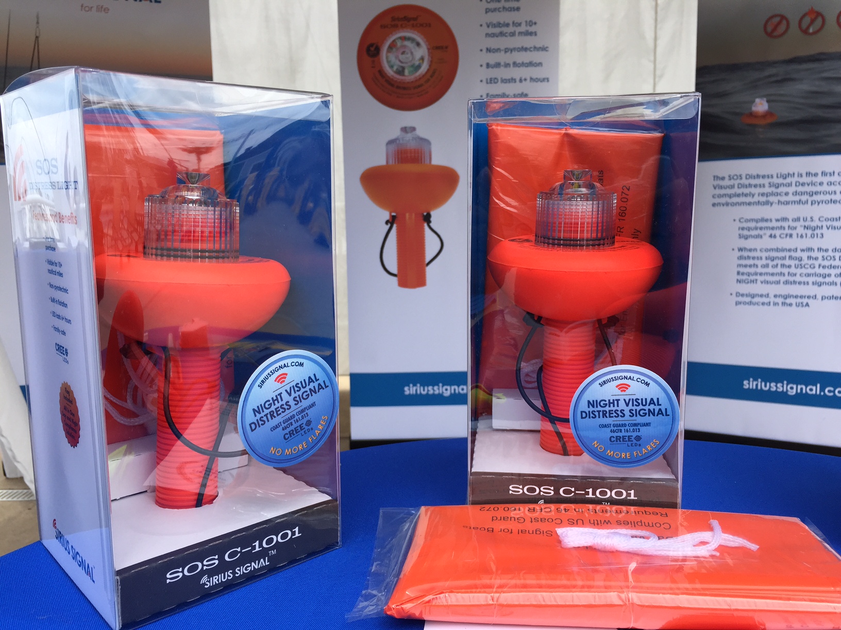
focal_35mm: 29
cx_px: 420
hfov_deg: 61.7
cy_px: 315
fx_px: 705
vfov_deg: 48.2
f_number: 2.2
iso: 32
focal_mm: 4.15
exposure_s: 1/898
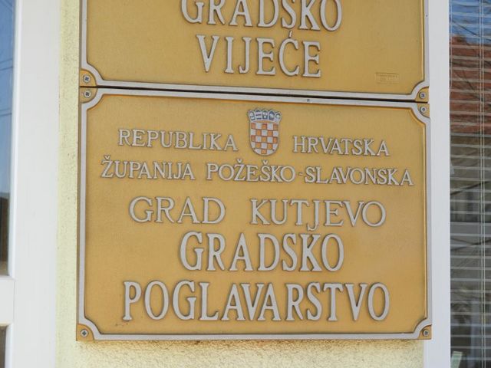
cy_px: 184
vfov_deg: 15.6
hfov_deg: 20.7
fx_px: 1347
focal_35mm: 95
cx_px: 246
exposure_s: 1/200
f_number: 4.8
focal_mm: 17
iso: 100
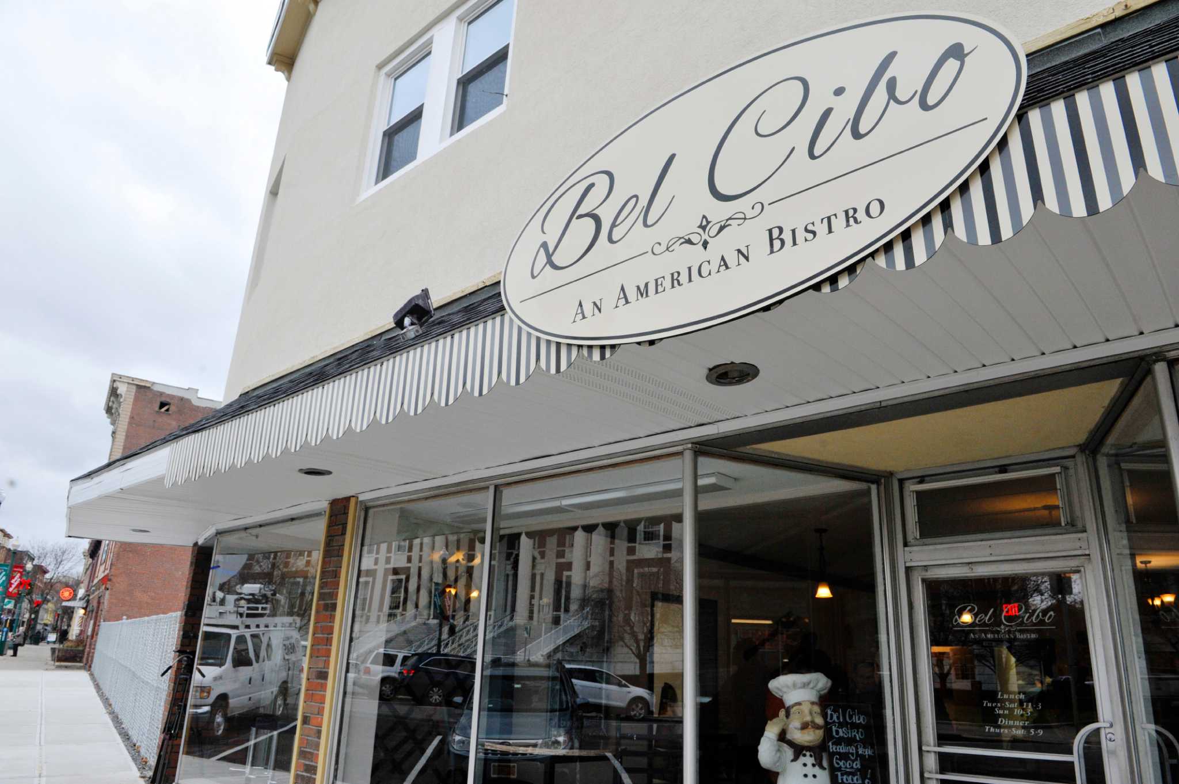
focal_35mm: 24
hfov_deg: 73.8
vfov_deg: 53.1
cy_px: 392
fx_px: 785
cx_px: 590
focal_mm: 24
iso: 1600
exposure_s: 1/400
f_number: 10
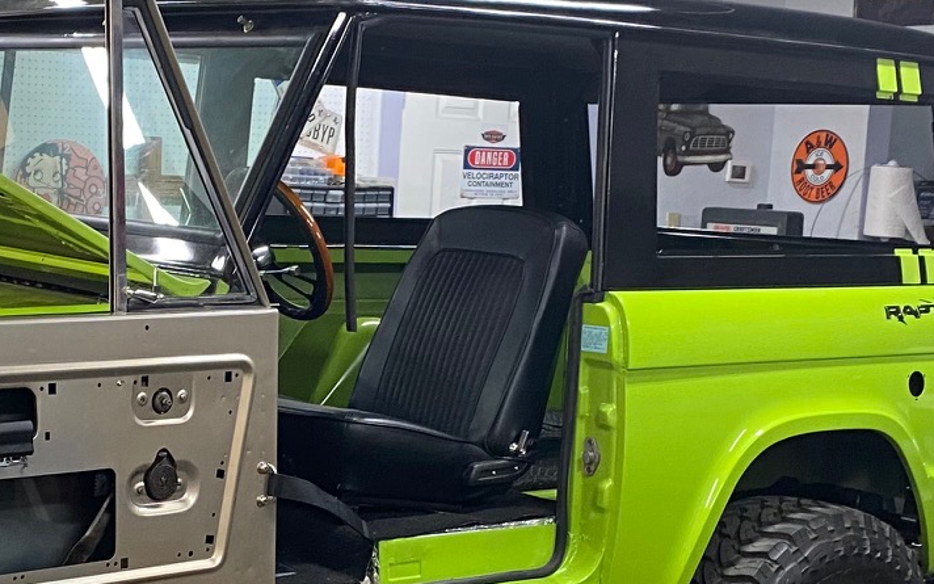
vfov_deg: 16.6
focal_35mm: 78
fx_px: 1985
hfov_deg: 26.2
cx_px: 265
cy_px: 486
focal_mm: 4.25
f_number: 1.8
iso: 160
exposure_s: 1/60
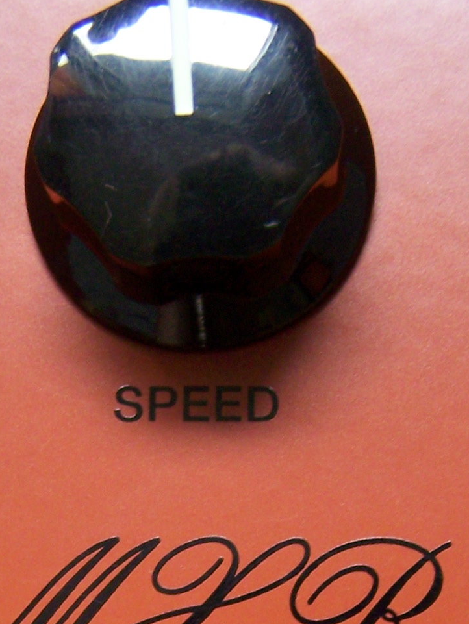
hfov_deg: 13.2
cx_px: 201
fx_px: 2021
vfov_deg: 16.9
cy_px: 704
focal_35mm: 112
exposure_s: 1/30
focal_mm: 6.3
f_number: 2.8
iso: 160
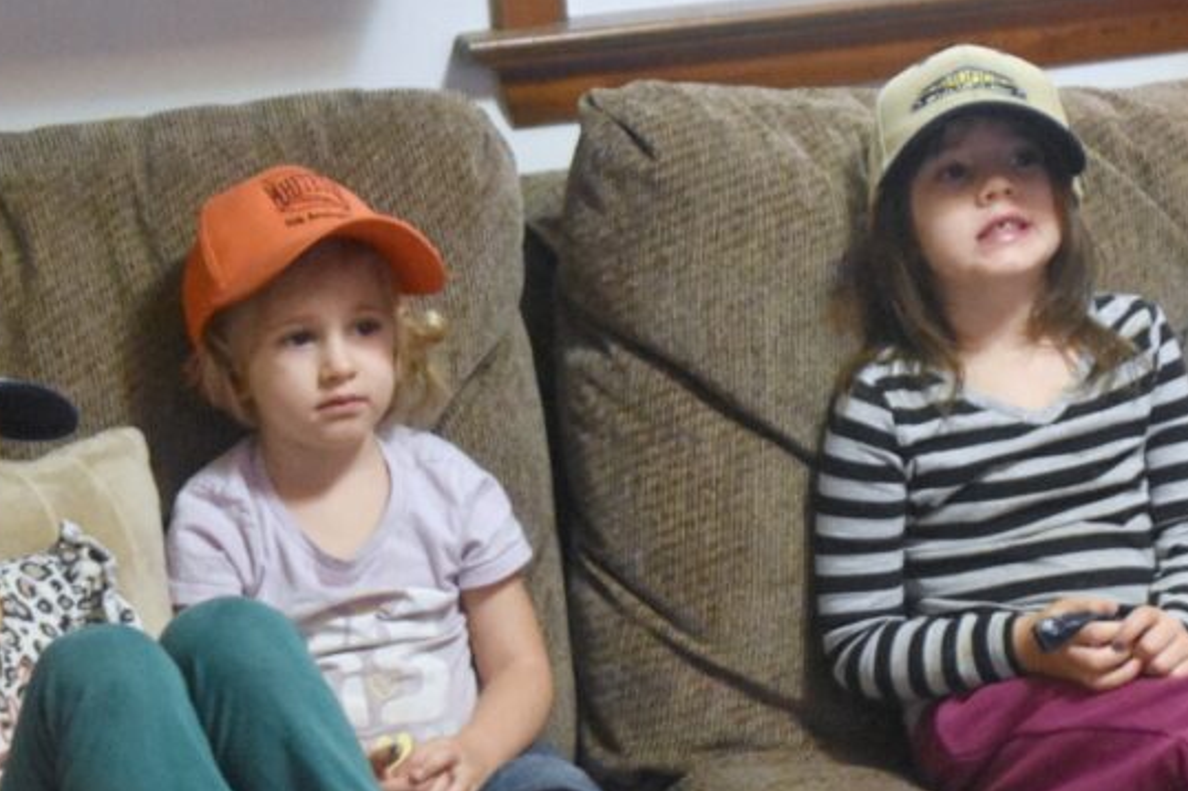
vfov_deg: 13.7
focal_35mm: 100
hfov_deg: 20.4
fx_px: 3296
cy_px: 524
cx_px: 709
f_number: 4.5
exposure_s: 1/60
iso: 5600
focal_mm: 35
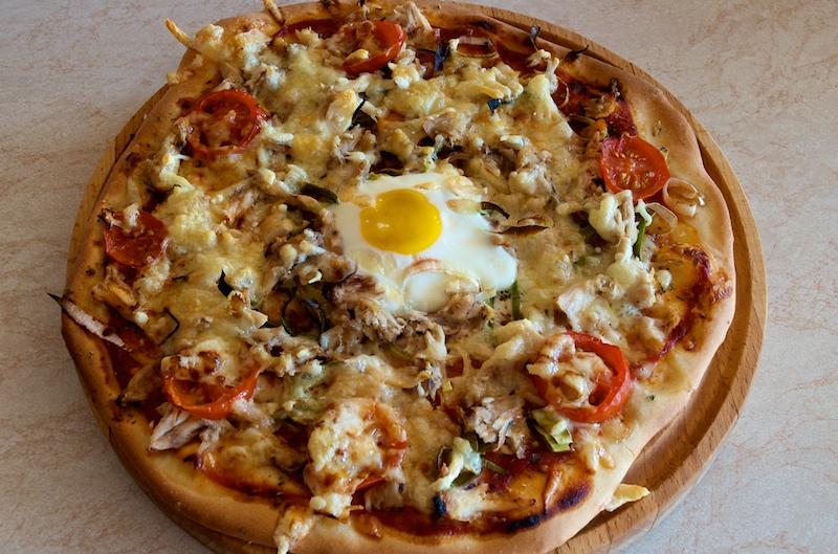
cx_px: 419
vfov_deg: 32.8
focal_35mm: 40
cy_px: 277
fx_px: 940
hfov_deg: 48.0
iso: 200
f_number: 6.3
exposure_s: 1/25
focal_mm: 27
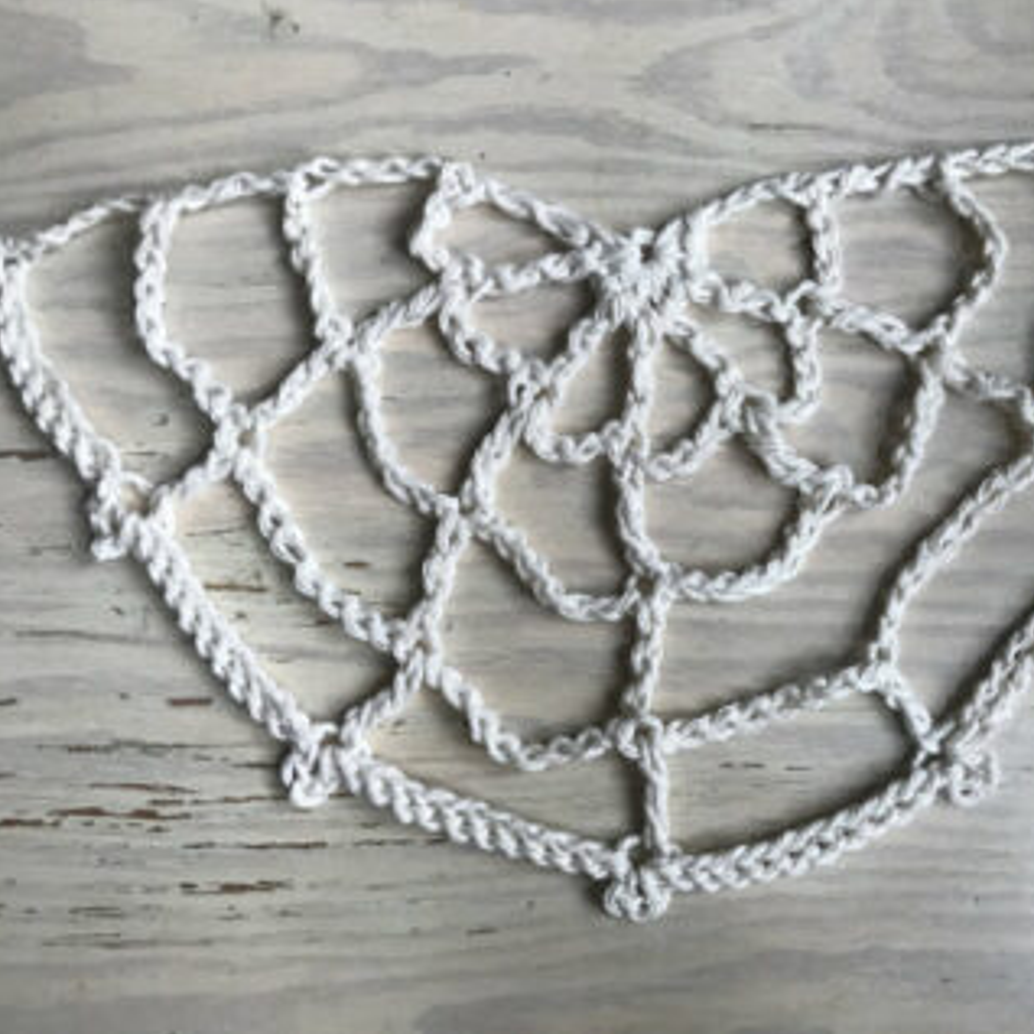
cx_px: 644
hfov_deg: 46.8
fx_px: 1183
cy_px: 488
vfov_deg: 47.2
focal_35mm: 35
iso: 40
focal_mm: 4
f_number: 1.8
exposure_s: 1/30
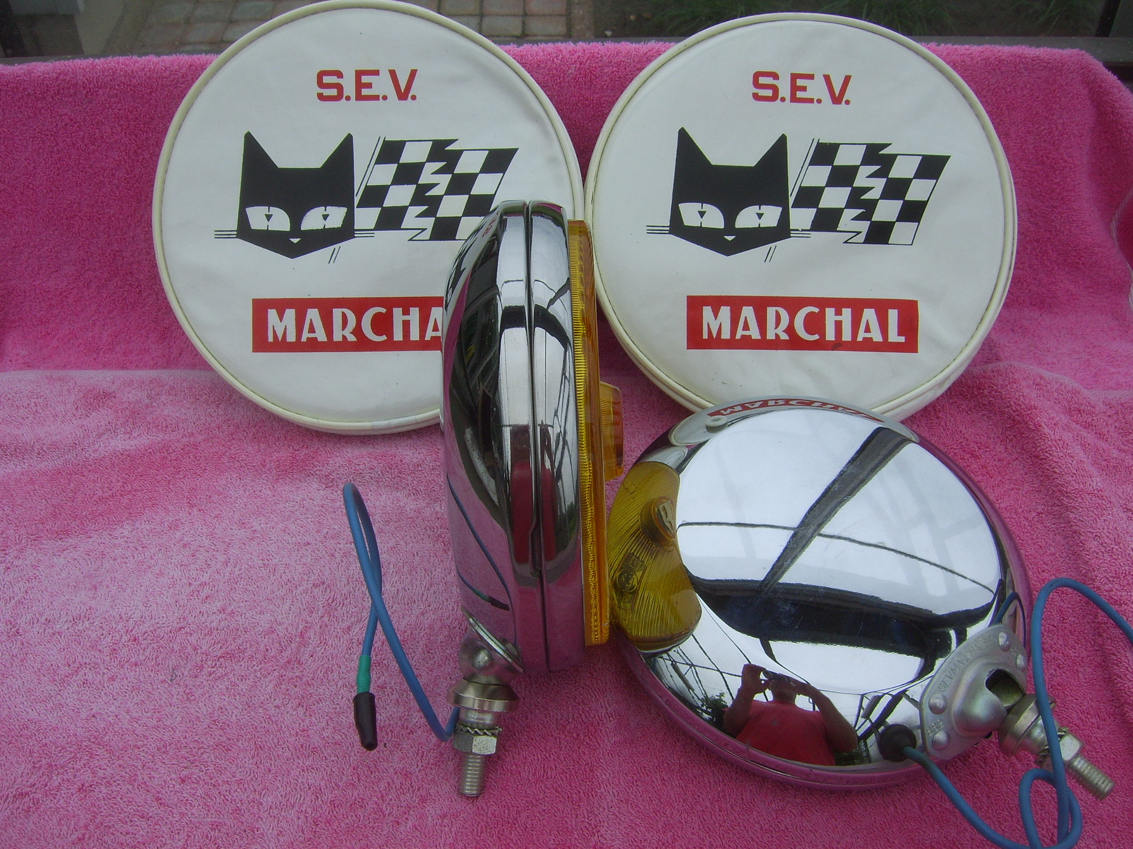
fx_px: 1244
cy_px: 424
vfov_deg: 37.7
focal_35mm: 38
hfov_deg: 49.0
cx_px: 566
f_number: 6.4
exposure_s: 1/250
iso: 50
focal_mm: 7.8
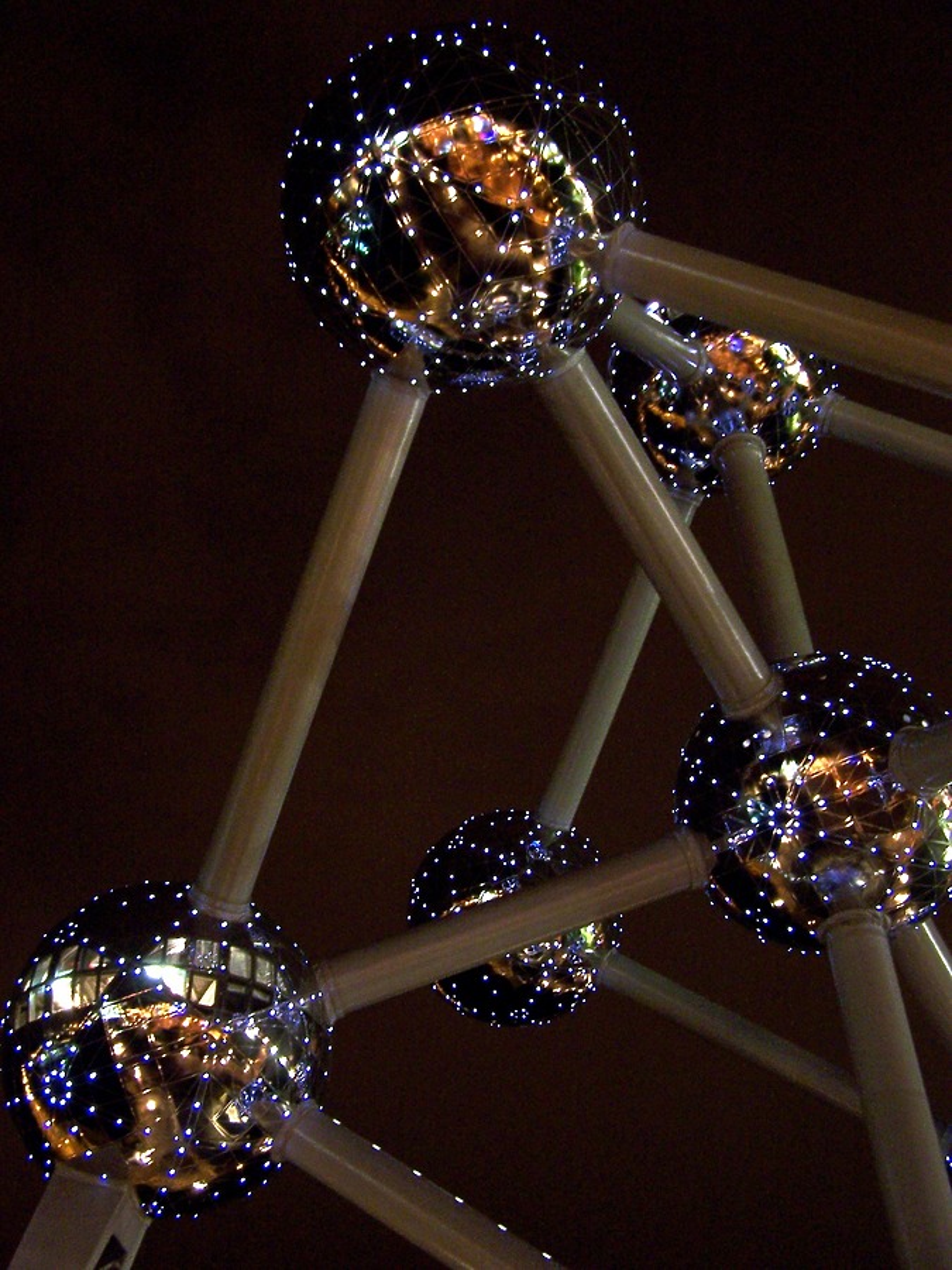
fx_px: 1393
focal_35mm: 38
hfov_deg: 37.7
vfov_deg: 49.0
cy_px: 635
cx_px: 476
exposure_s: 1/2
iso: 140
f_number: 2.8
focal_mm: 6.3
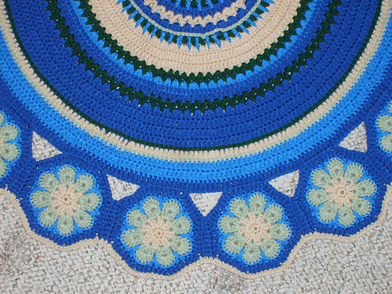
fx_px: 1189
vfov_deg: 14.1
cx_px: 196
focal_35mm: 105
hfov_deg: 18.7
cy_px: 147
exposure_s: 1/60
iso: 166
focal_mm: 17.4
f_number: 4.9
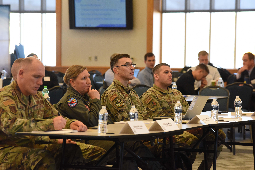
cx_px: 128
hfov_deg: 12.1
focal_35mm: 170
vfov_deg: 8.1
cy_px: 85
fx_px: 1204
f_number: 6.3
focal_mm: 170
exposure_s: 1/200
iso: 3600
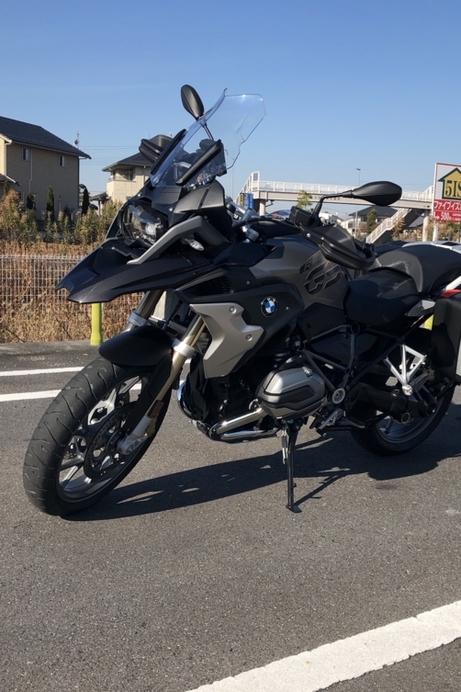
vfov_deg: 47.4
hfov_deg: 32.5
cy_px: 341
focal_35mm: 41
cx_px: 287
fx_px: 787
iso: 20
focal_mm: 3.99
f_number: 1.8
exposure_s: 1/1548
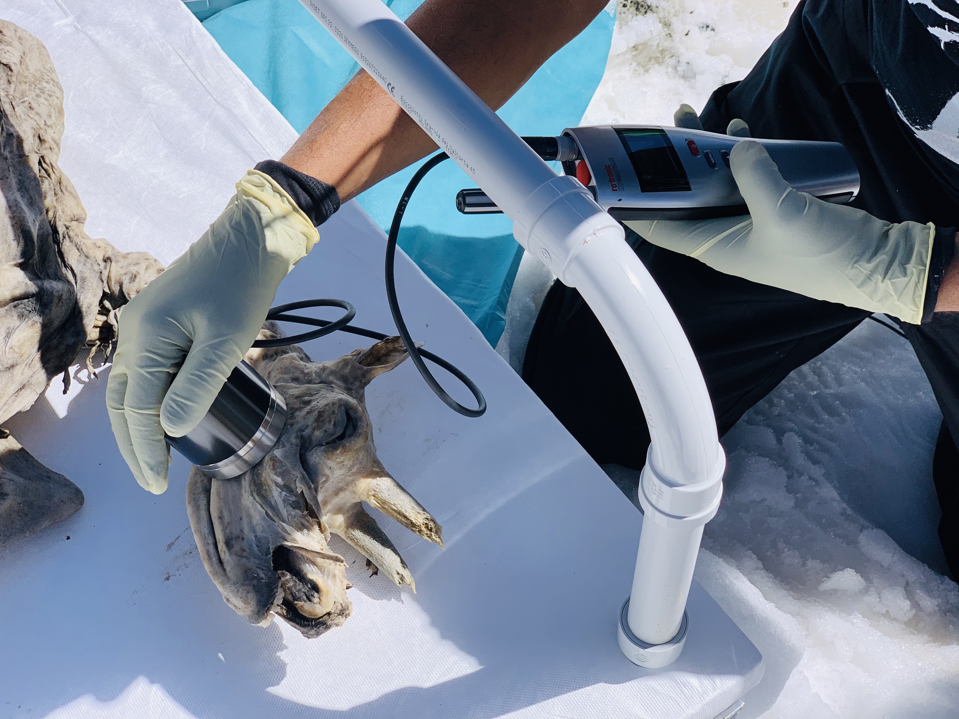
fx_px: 1441
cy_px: 360
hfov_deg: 36.8
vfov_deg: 28.0
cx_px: 480
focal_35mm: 52
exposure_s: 1/1653
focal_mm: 6
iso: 16
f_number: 2.4
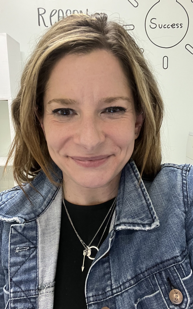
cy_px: 154
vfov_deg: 59.7
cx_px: 97
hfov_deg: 39.4
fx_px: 269
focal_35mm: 32
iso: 320
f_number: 2.2
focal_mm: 2.71
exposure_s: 1/40
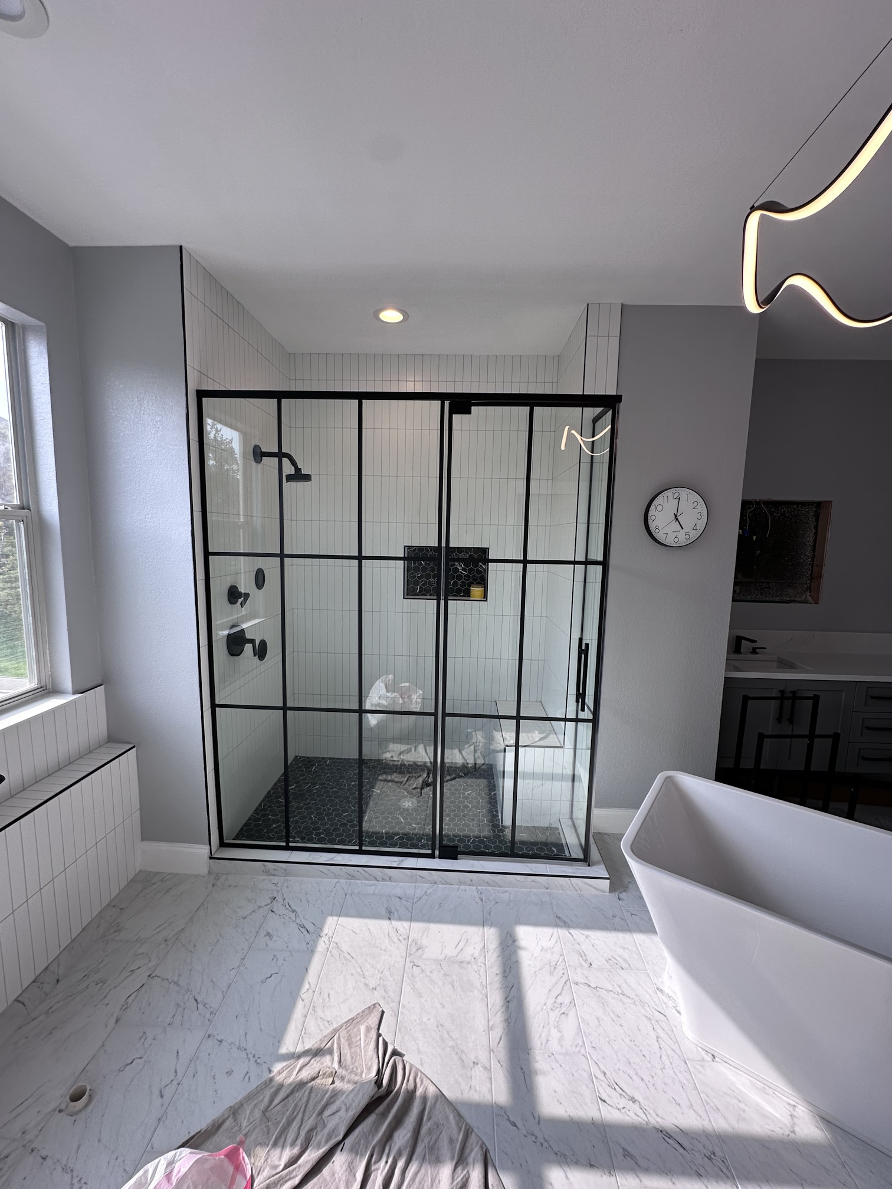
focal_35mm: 14
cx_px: 446
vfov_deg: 102.1
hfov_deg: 85.7
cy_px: 594
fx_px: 481
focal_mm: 2.22
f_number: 2.2
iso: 40
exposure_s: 1/221
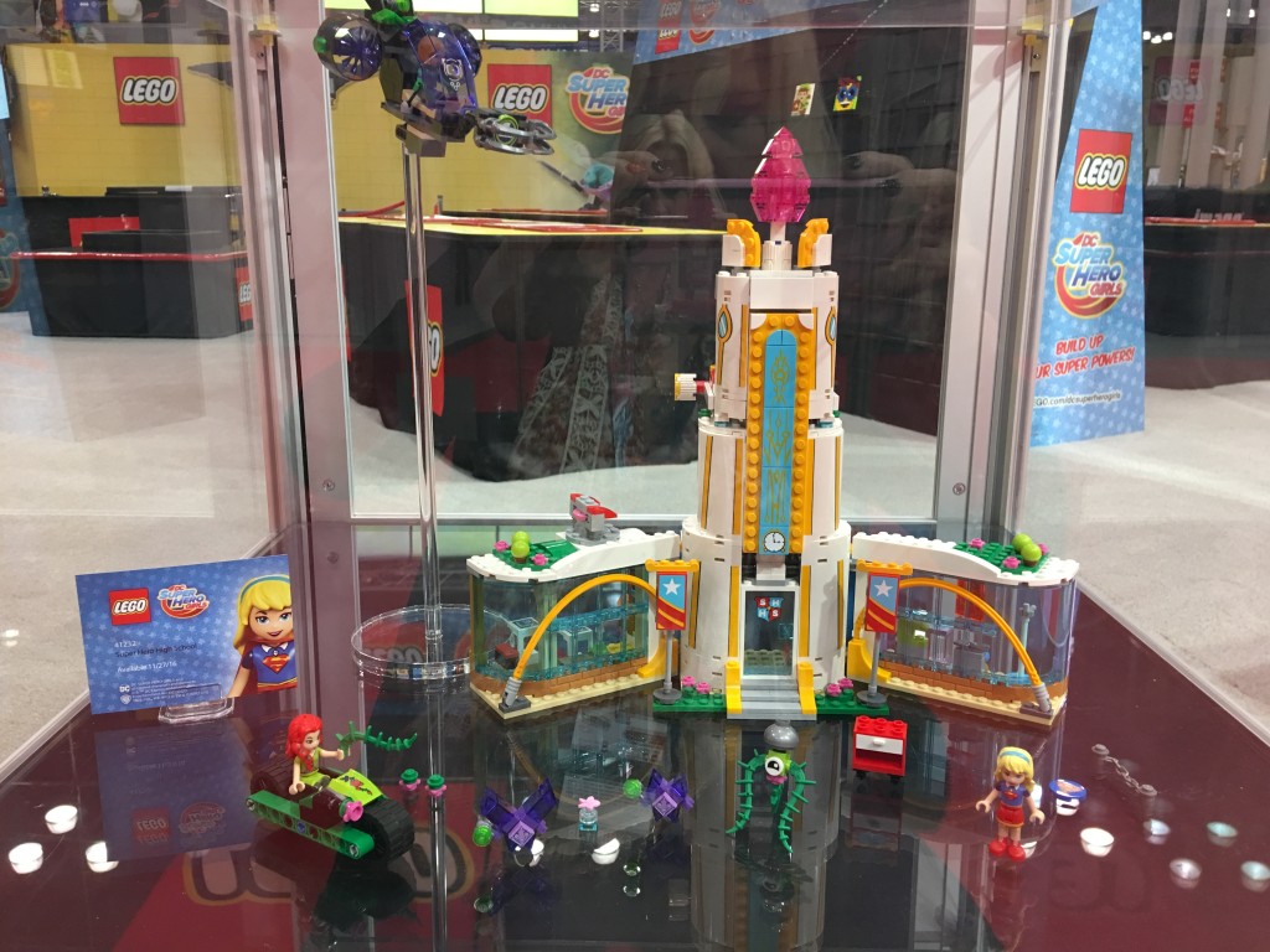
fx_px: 1064
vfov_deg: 48.2
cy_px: 476
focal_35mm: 29
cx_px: 635
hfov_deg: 61.7
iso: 50
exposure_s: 1/15
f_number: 2.2
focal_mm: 4.15
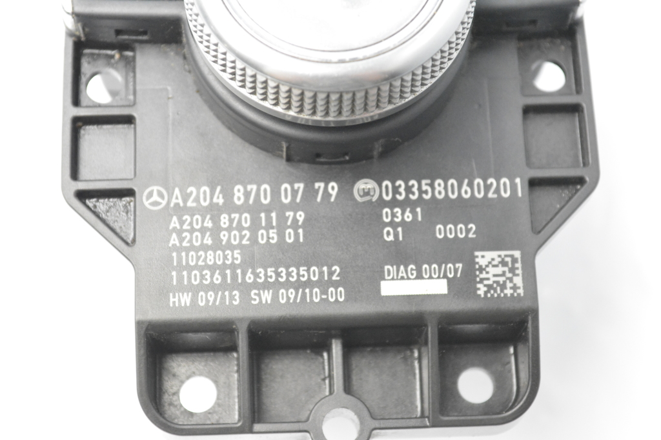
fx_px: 1514
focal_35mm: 82
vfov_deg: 16.5
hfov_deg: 24.6
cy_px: 220
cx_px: 330
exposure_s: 1/200
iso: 6400
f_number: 7.1
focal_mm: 55
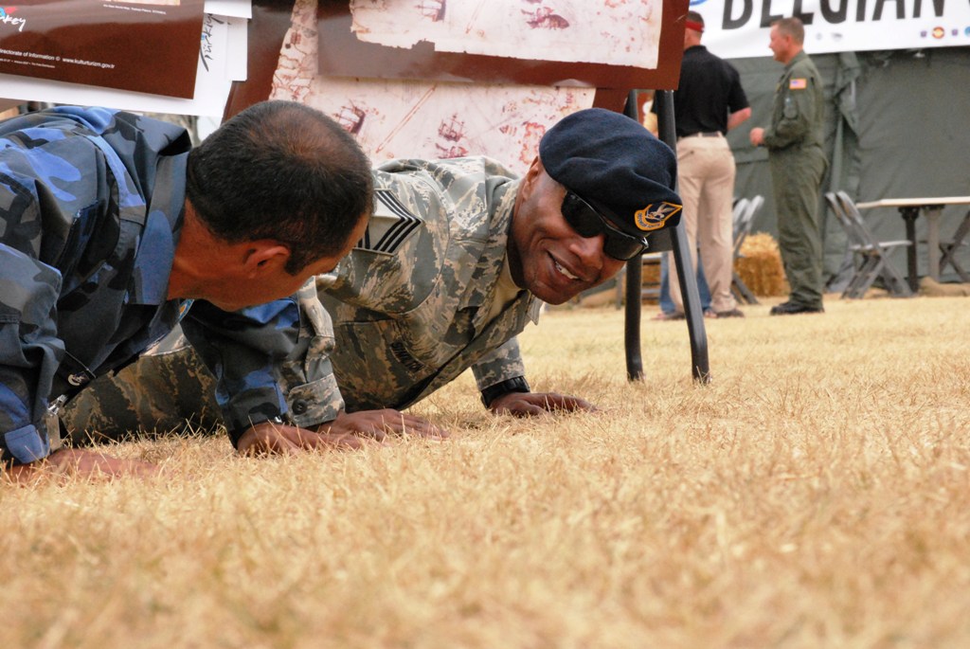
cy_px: 324
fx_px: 4046
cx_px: 485
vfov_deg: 9.2
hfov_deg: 13.7
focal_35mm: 150
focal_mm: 100
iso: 1600
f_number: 20
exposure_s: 1/320
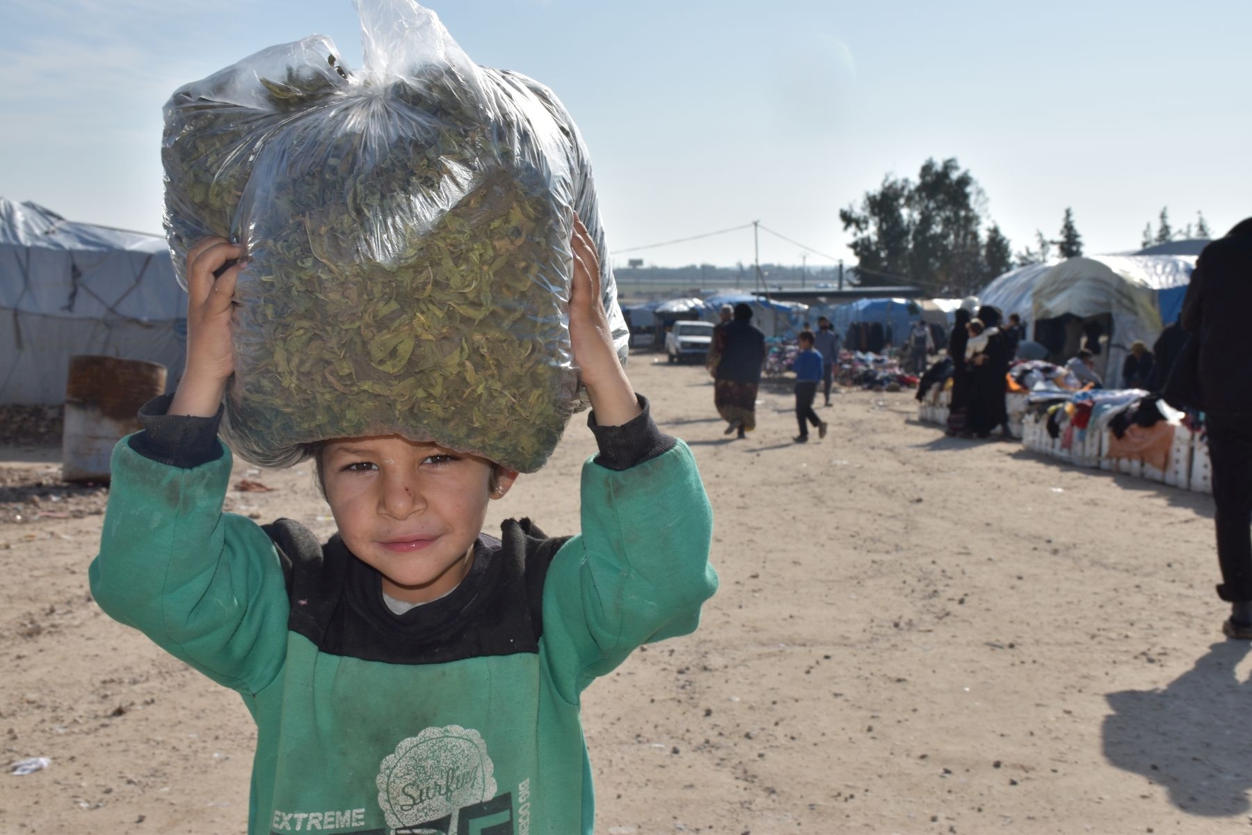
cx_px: 626
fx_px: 1774
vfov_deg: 26.5
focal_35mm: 51
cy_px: 418
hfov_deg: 38.9
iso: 100
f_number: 13
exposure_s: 1/200
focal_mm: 34
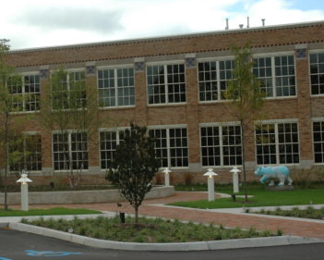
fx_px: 796
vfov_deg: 18.5
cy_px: 112
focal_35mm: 83
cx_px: 15
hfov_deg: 22.3
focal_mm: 27
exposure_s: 1/320
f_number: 9
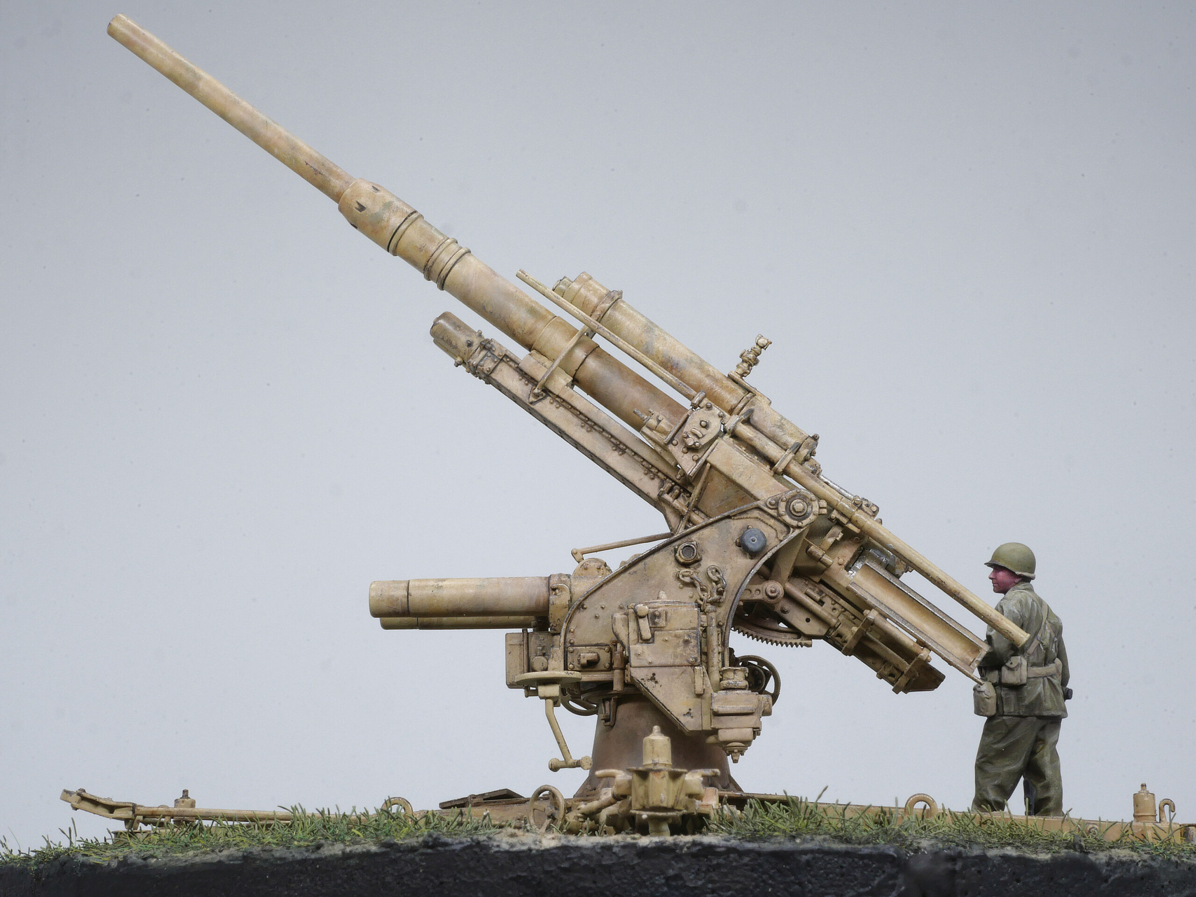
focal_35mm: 60
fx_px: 2073
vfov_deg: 24.4
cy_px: 448
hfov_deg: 32.2
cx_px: 598
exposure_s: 1/5
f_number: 22
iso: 200
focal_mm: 30
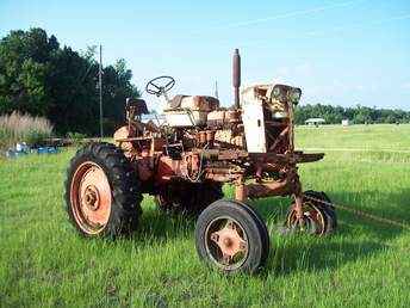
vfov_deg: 39.7
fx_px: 426
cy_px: 154
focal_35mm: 36
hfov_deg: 51.4
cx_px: 205
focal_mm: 6
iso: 80
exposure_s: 1/474
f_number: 2.7
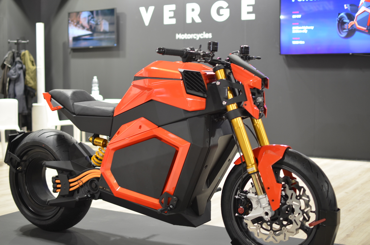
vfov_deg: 25.6
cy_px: 122
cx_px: 185
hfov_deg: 37.9
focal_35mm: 52
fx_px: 539
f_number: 1.8
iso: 320
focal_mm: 35
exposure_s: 1/40
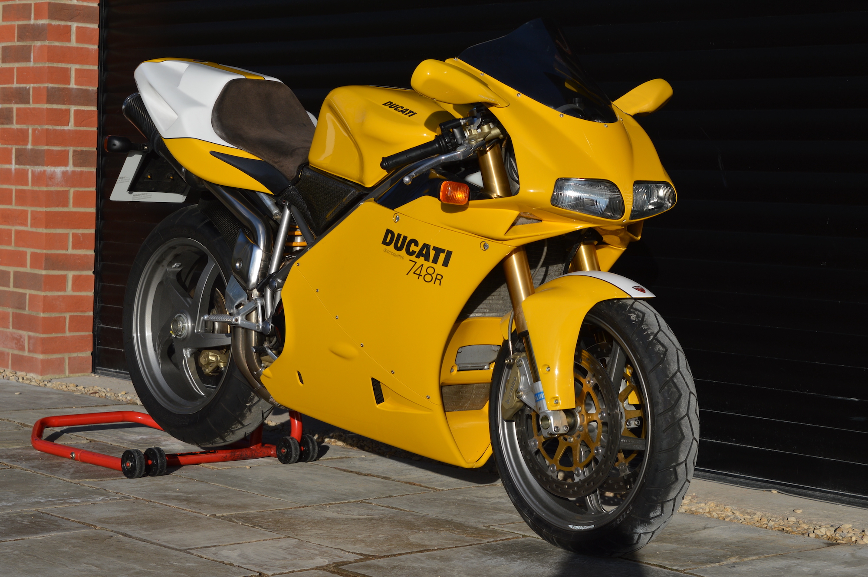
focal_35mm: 82
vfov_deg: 16.5
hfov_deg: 24.6
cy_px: 288
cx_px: 434
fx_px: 1987
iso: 100
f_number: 8
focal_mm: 55
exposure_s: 1/250
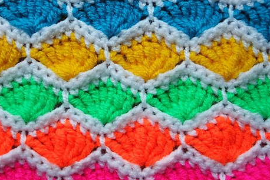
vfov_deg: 18.5
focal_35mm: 74
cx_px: 97
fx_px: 555
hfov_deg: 27.2
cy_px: 88
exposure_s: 1/80
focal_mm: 35
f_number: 5
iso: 200
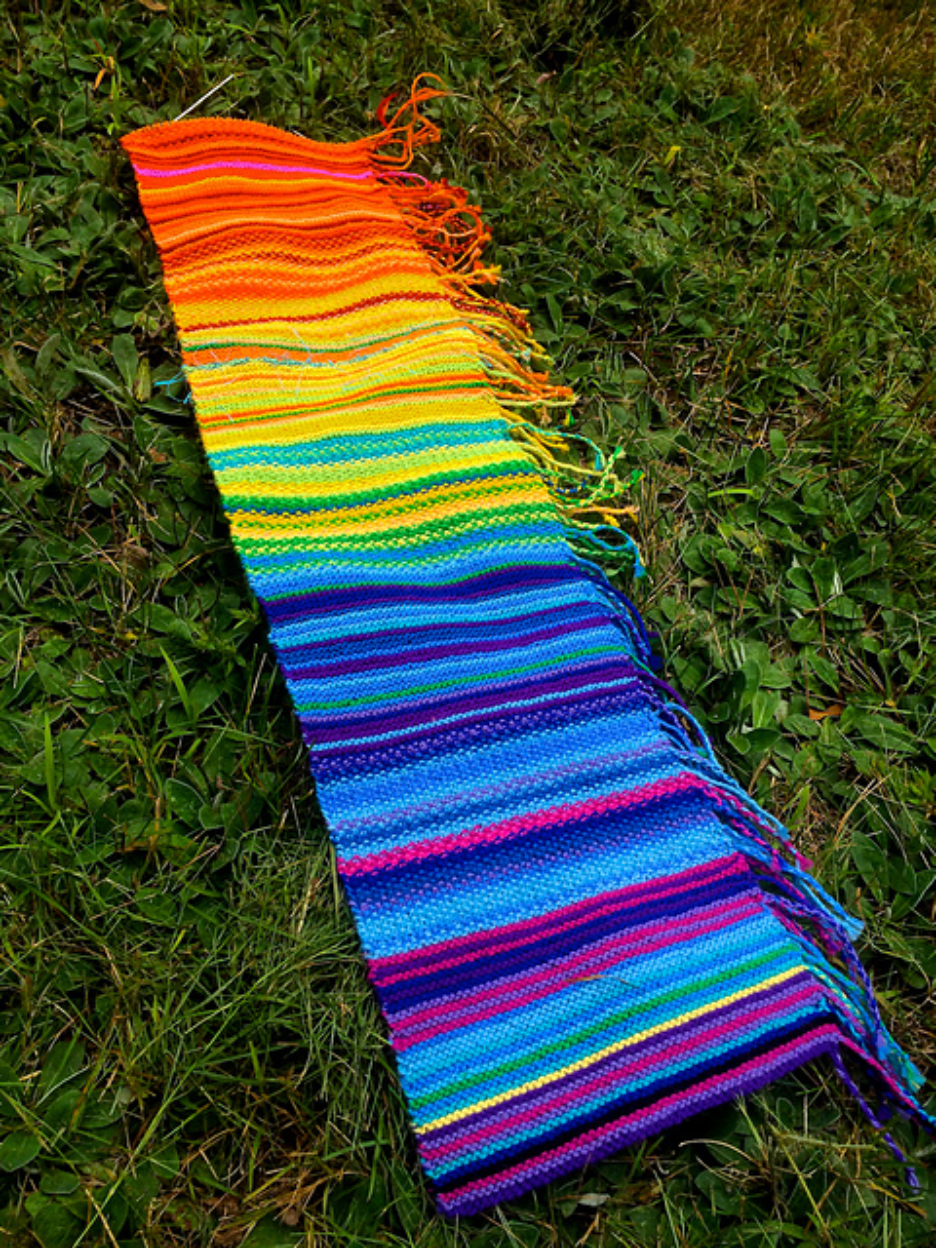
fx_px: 1082
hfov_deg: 46.8
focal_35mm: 30
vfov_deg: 60.0
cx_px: 468
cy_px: 624
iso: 32
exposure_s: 1/820
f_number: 2.2
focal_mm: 4.12
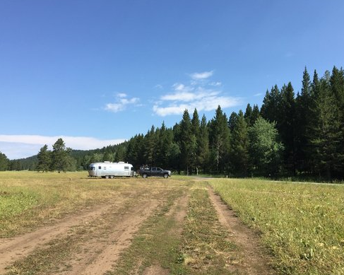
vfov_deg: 47.1
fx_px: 315
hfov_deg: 57.2
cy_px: 136
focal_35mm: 31
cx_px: 176
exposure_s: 1/1647
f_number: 2.2
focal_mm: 4.15
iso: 32
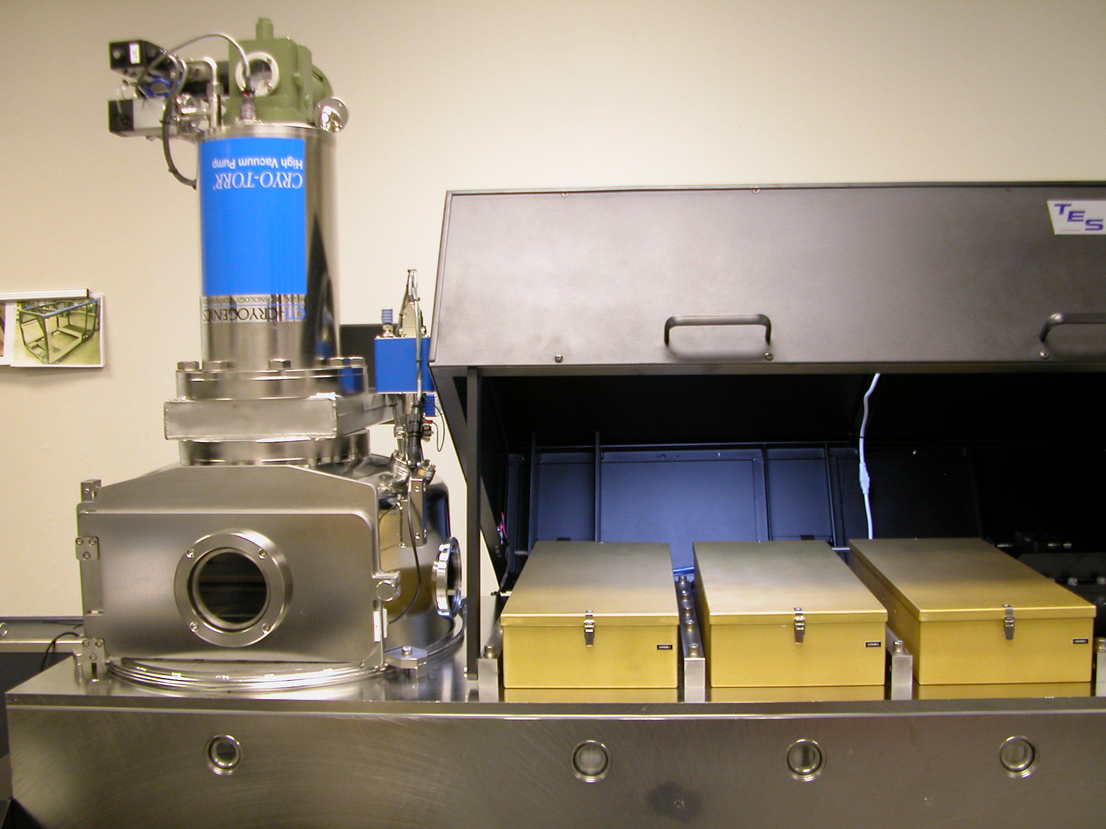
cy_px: 414
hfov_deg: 54.0
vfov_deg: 41.8
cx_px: 553
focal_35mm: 34
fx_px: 1086
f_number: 2.8
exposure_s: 1/9.6
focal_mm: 8.9
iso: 100
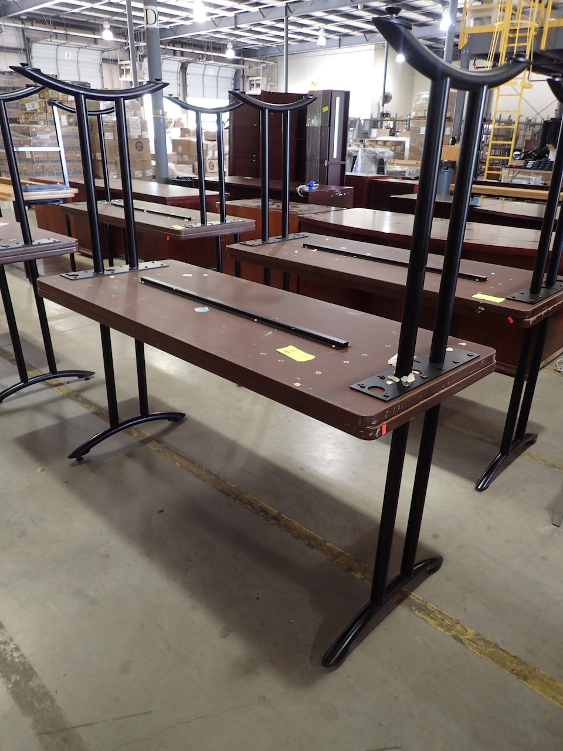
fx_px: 542
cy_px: 376
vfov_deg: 69.4
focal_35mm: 25
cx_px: 282
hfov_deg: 54.9
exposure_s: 1/30
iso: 250
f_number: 2
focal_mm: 4.5
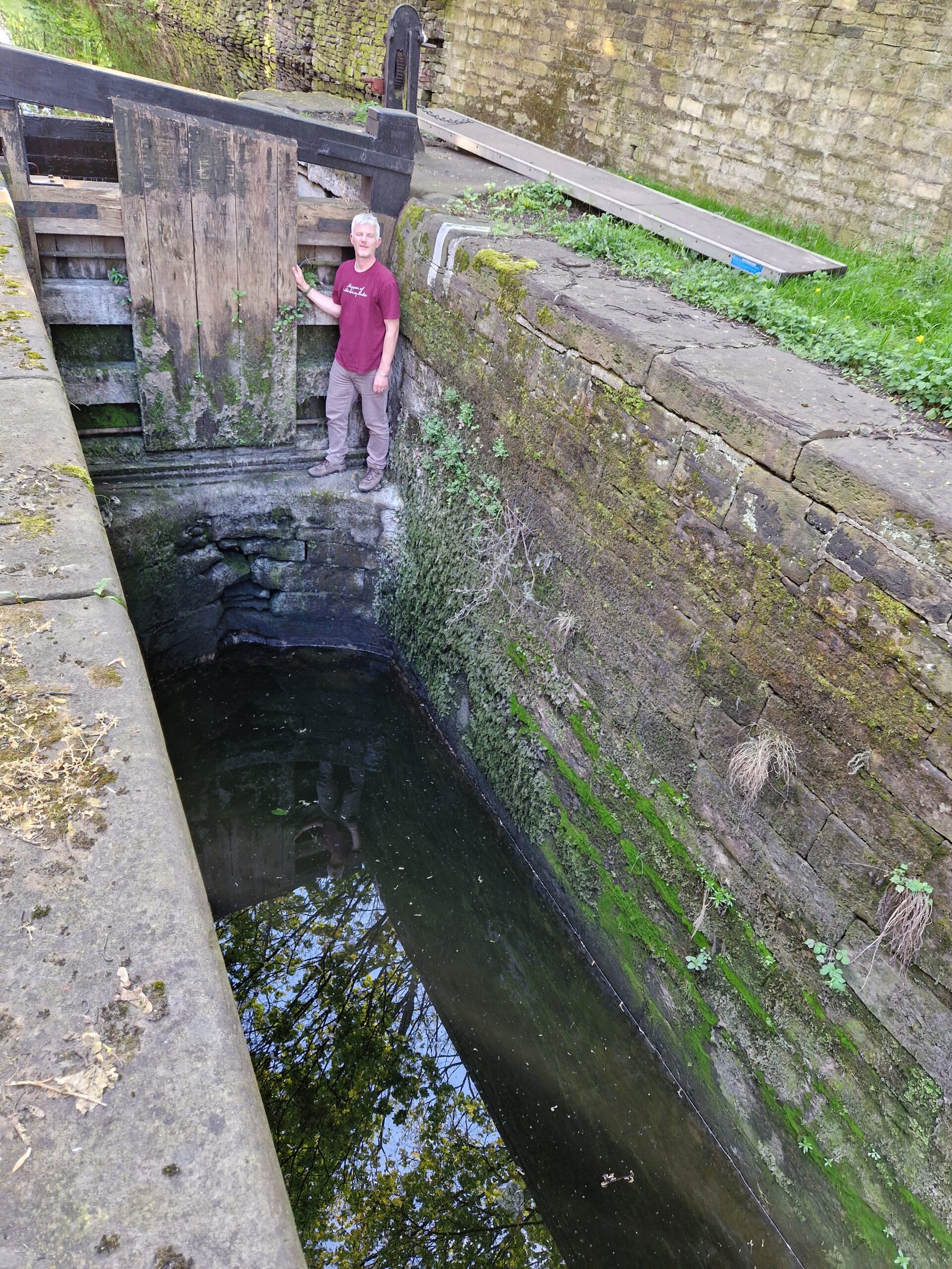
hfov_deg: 58.9
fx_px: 843
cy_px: 634
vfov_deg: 73.9
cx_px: 476
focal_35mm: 23
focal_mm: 5.4
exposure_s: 1/100
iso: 200
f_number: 1.8
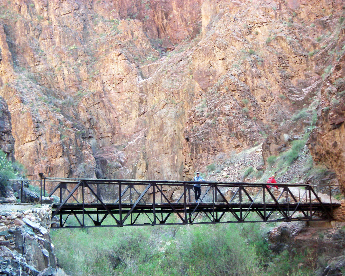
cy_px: 137
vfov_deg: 23.1
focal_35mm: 66
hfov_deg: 28.7
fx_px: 674
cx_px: 169
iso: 200
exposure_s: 1/60
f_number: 3.7
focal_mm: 10.5
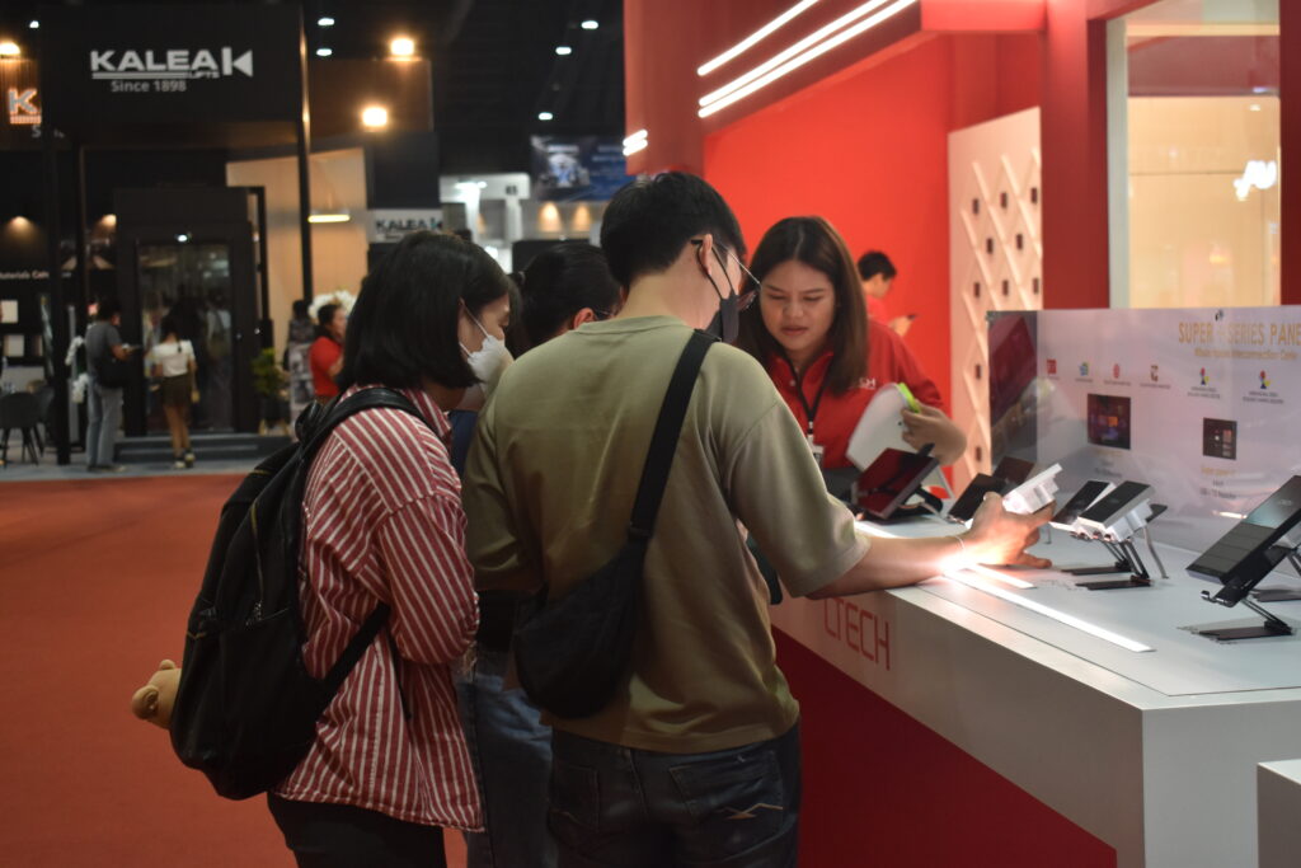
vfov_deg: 25.1
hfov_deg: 36.9
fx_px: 1952
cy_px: 434
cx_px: 650
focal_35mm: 54
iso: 1000
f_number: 4.8
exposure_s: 1/100
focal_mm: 36
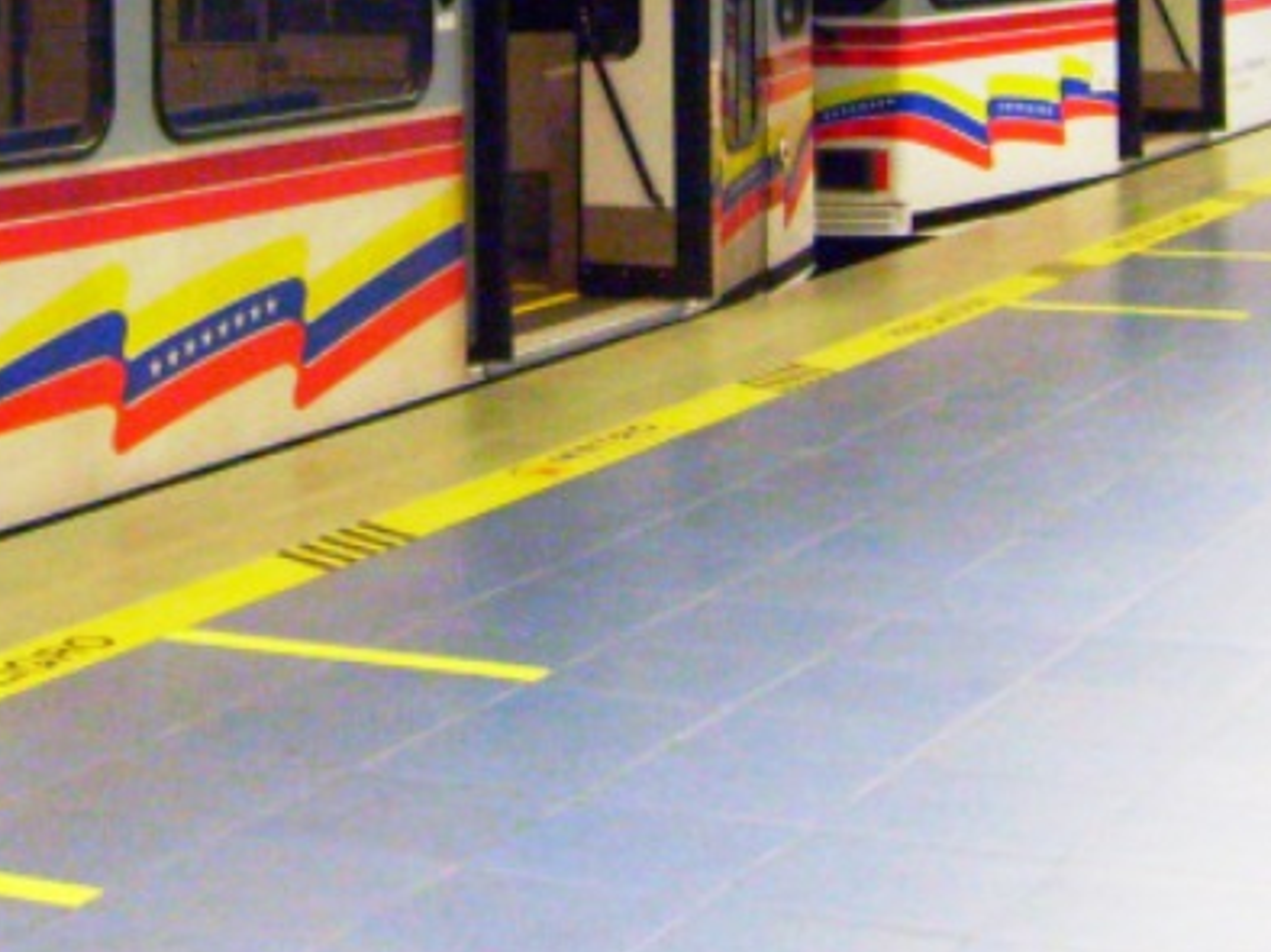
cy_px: -165
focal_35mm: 91
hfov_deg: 21.5
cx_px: 516
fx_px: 3339
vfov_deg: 15.7
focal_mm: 5.8
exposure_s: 1/60
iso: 400
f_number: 2.8
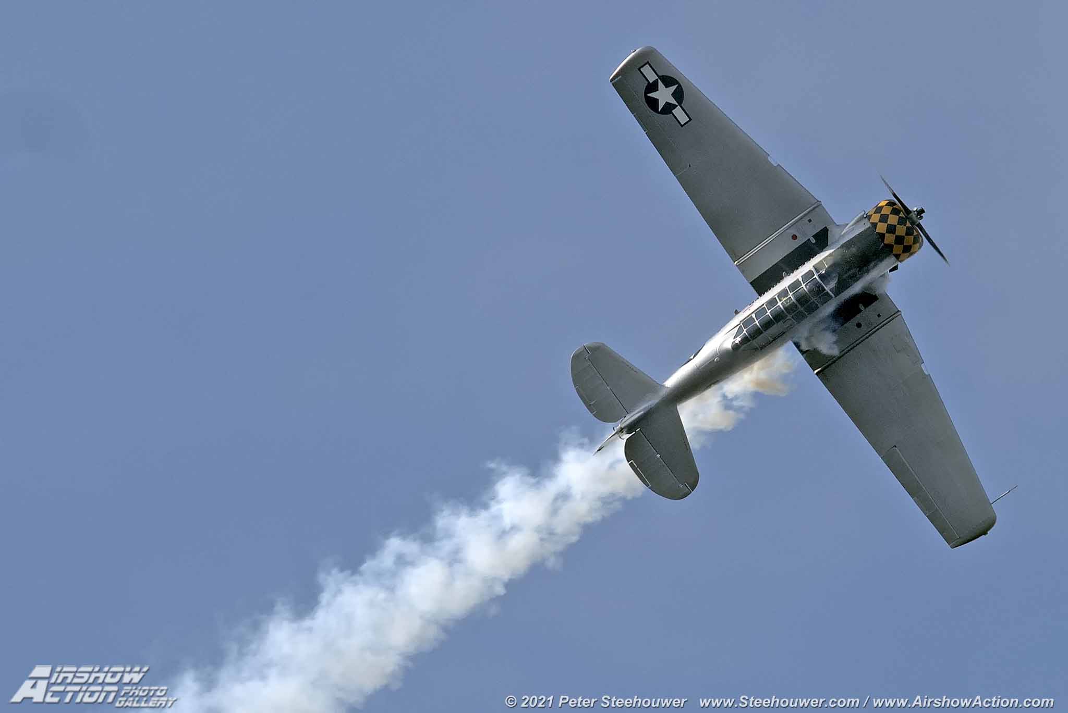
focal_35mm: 600
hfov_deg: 3.4
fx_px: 17809
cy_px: 356
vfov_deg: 2.3
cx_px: 534
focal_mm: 400
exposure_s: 1/640
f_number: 6.3
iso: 64
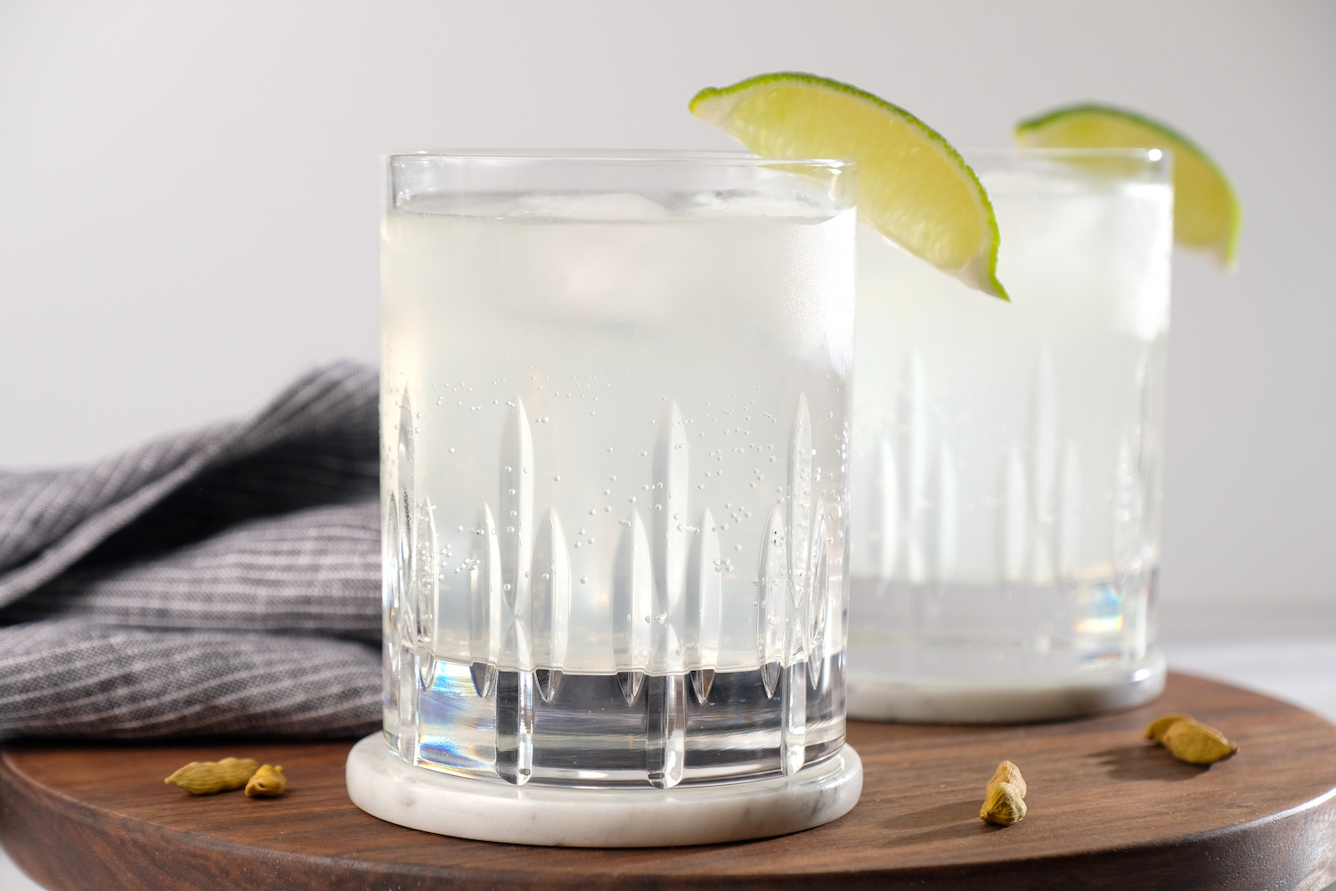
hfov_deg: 23.1
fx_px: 3266
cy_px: 446
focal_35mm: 88
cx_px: 668
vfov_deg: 15.5
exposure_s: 1/125
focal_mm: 58.9
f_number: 5.6
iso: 500
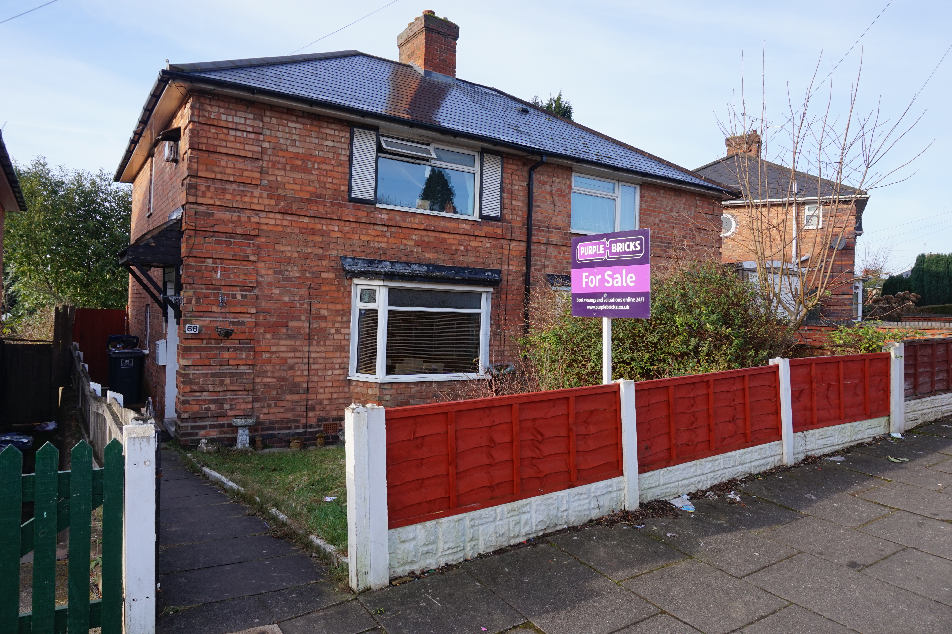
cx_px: 476
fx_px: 634
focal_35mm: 24
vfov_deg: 53.1
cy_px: 317
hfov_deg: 73.8
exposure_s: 1/80
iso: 100
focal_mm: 16
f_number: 9
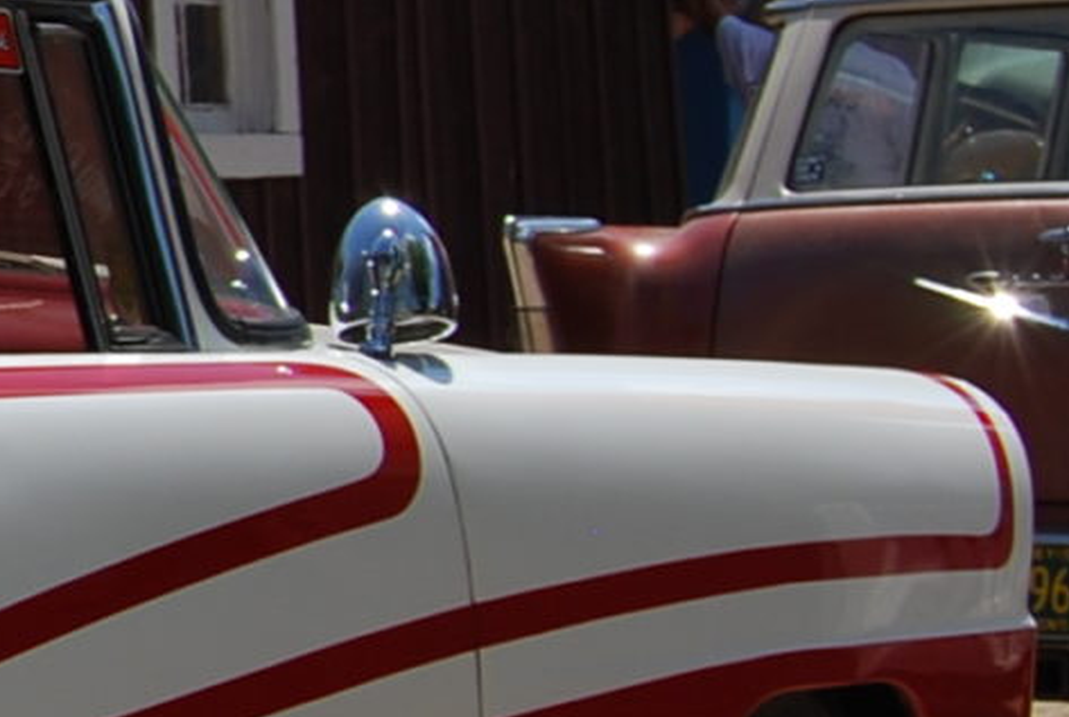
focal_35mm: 195
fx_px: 5799
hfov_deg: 9.4
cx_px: -1483
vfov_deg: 7.1
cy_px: 222
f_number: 9
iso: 100
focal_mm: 24
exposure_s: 1/320
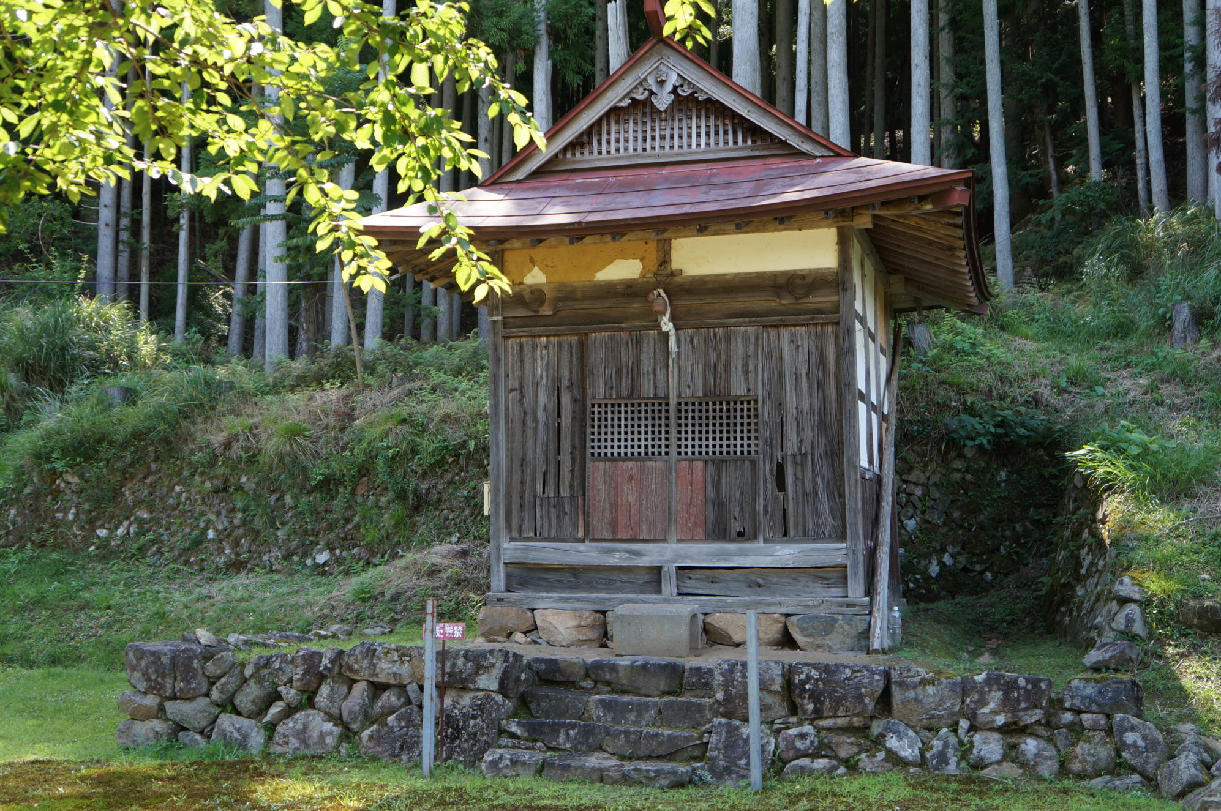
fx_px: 1305
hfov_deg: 50.1
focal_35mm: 39
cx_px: 614
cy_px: 409
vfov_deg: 34.5
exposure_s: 1/160
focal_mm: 25
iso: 200
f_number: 4
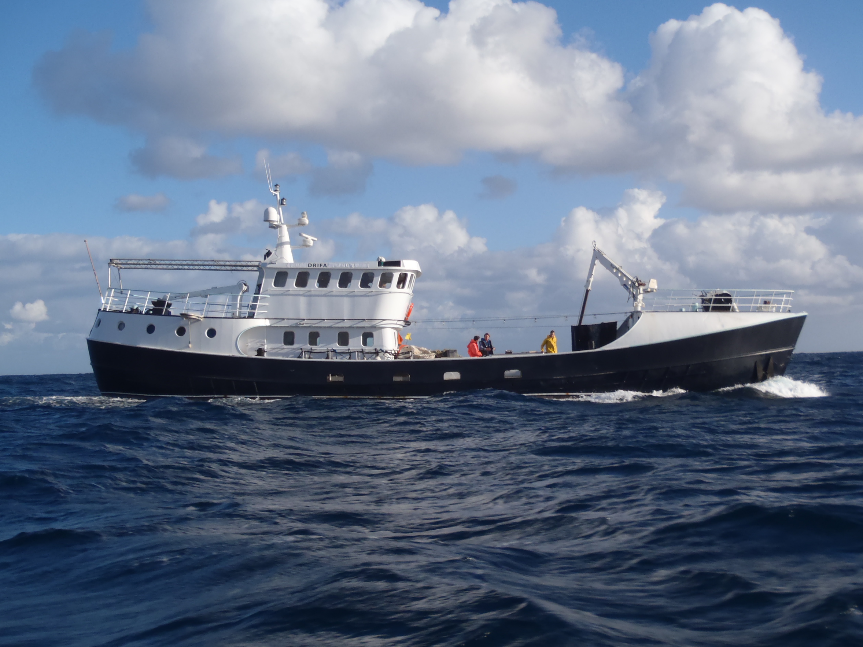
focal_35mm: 50
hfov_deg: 38.2
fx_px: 1246
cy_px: 308
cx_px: 453
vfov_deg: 29.1
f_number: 13
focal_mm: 8.25
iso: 100
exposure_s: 1/100
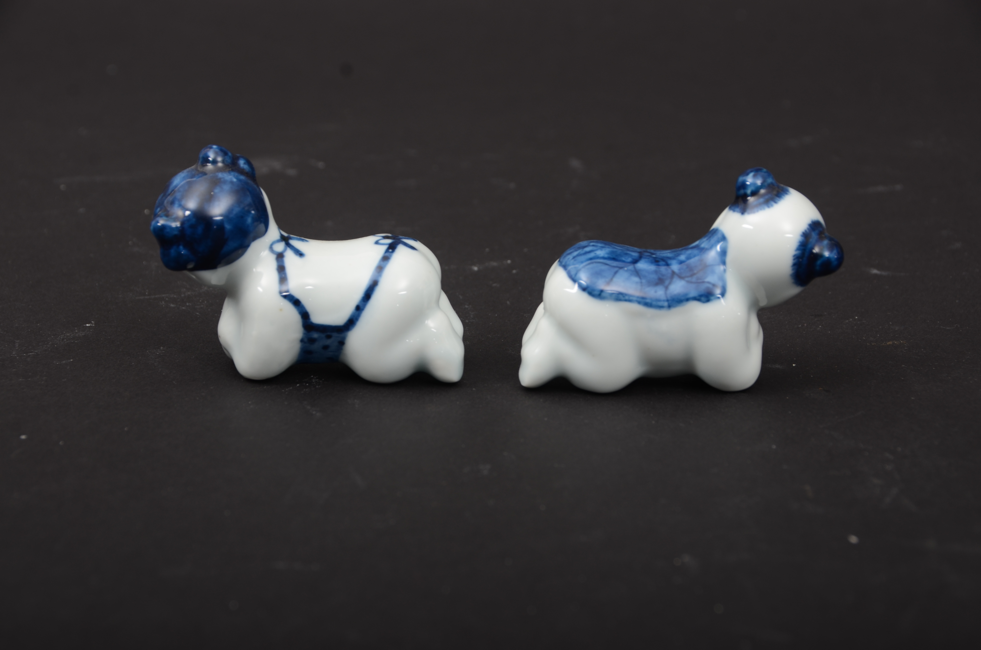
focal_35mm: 105
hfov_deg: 19.5
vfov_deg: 13.0
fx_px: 2855
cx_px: 490
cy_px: 325
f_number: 11
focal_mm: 70
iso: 100
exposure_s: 1/250
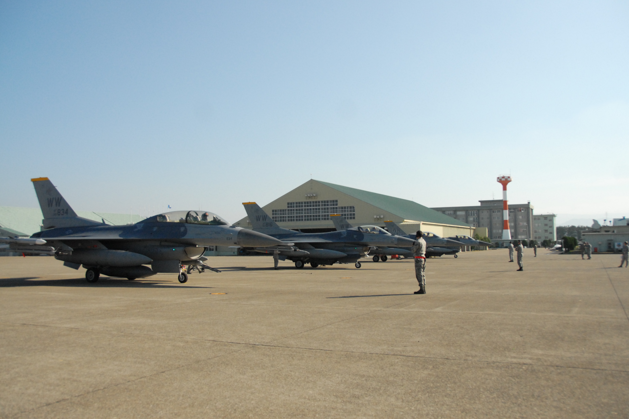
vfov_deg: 42.3
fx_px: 542
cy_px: 209
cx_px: 324
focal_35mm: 31
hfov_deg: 60.3
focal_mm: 20
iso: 800
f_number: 3.5
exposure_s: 1/8000
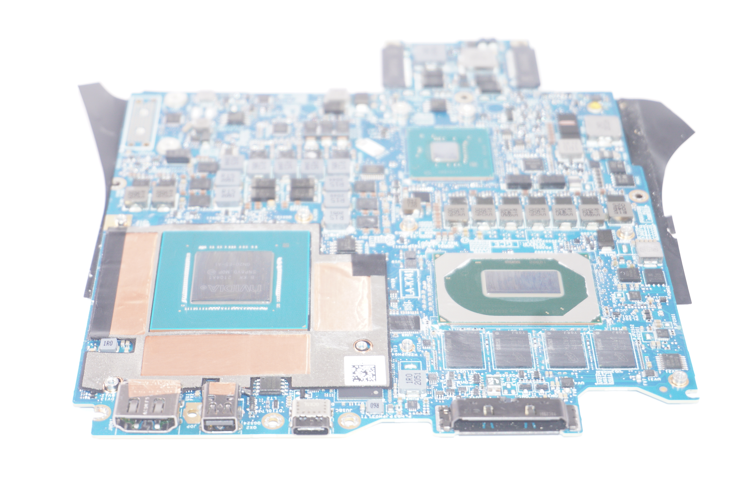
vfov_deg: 19.7
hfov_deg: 29.3
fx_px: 1413
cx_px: 369
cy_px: 246
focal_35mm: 69
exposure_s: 1/160
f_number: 5.6
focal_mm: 46
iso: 500
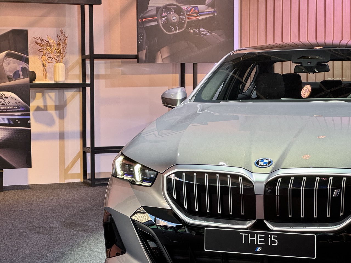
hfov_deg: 25.3
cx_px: 176
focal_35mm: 77
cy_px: 132
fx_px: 781
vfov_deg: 19.1
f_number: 2.8
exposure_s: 1/100
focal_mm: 9
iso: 160
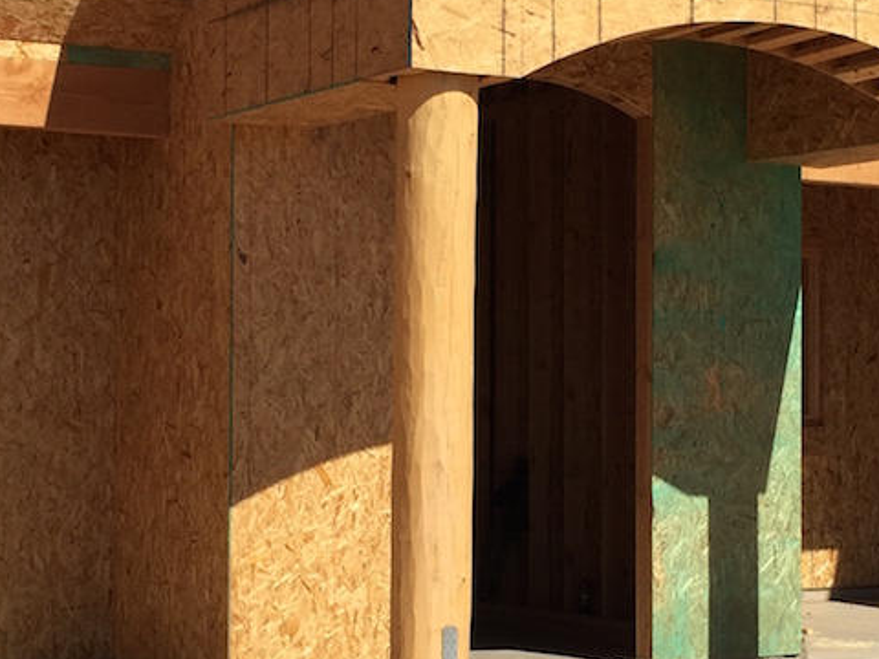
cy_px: 390
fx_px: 2209
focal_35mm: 87
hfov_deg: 22.4
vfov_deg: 17.0
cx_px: 593
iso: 32
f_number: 2.2
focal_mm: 4.15
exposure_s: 1/2475
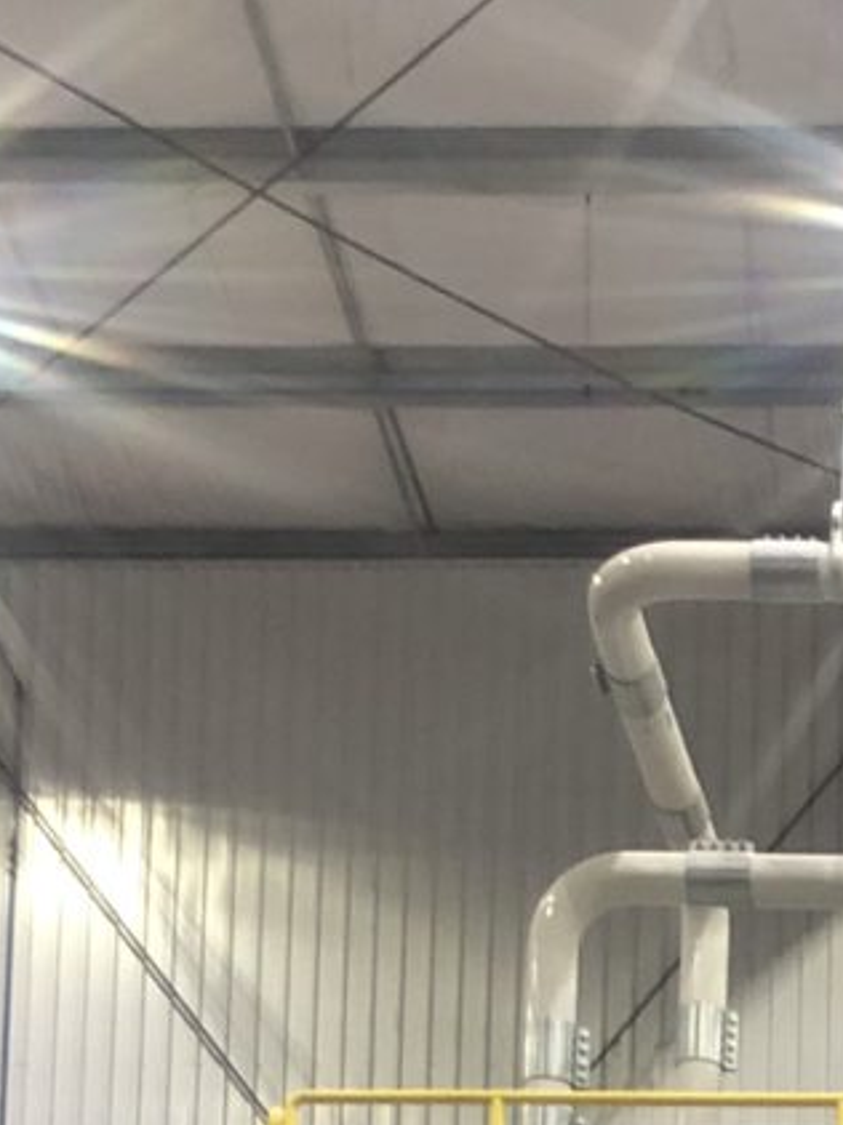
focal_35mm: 136
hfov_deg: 10.5
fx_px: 4420
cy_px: 2557
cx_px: 1294
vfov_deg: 12.1
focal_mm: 3.99
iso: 50
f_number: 1.8
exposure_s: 1/15
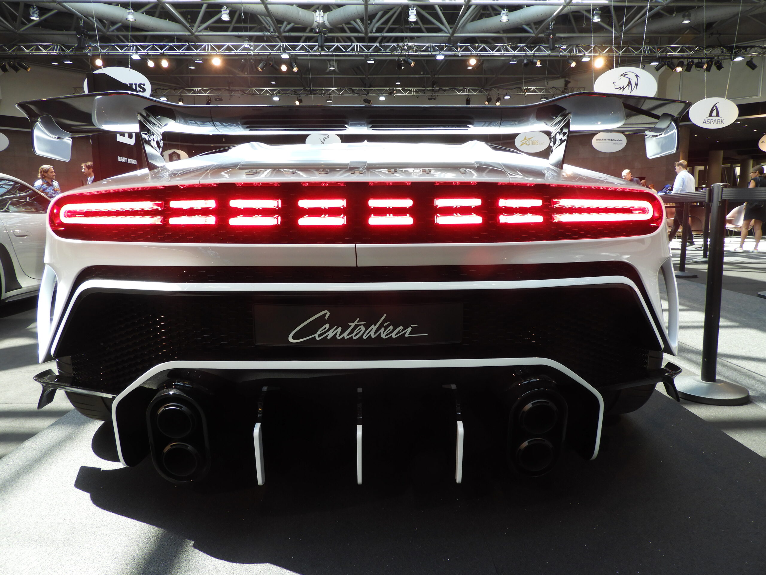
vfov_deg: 56.8
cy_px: 288
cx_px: 383
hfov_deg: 71.6
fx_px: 531
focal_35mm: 24
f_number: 3.3
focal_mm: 4.3
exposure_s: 1/80
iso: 100
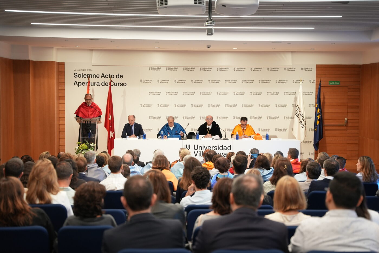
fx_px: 658
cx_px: 190
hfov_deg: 32.1
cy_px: 126
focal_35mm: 62
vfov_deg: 21.8
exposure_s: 1/160
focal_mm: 62.5
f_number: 2.8
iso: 1600
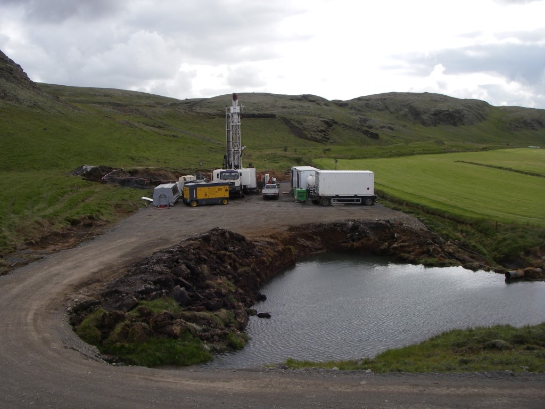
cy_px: 204
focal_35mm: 38
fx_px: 598
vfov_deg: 37.7
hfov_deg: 49.0
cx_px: 272
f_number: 6.6
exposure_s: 1/200
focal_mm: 6.3
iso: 80
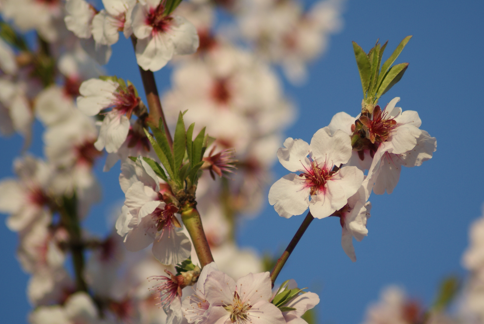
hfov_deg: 3.6
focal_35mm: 573
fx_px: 7712
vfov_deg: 2.4
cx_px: 293
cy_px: 197
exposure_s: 1/320
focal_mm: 300
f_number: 5.6
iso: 100
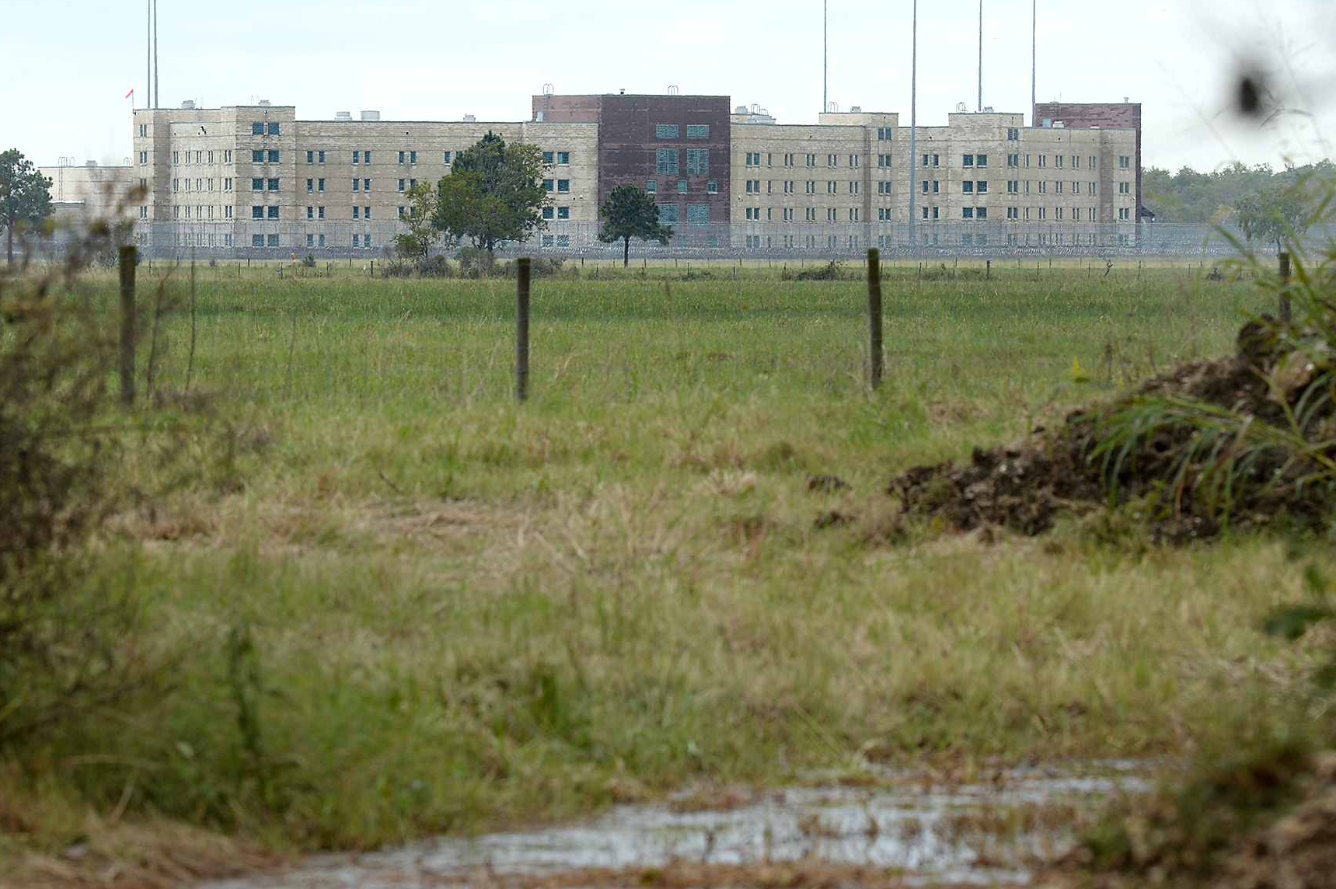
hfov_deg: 5.9
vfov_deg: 3.9
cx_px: 706
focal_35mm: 349
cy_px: 450
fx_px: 12944
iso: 640
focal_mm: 300
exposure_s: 1/400
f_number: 16
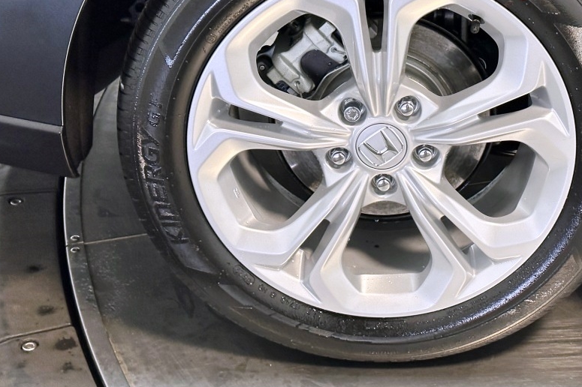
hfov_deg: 30.3
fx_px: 1066
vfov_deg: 20.5
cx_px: 378
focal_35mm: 66
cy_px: 142
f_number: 1.78
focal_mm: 6.86
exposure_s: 1/40
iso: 500
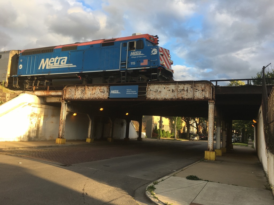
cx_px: 137
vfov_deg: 48.2
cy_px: 102
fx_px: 230
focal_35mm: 29
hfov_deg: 61.7
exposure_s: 1/270
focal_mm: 4.15
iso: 25
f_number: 2.2
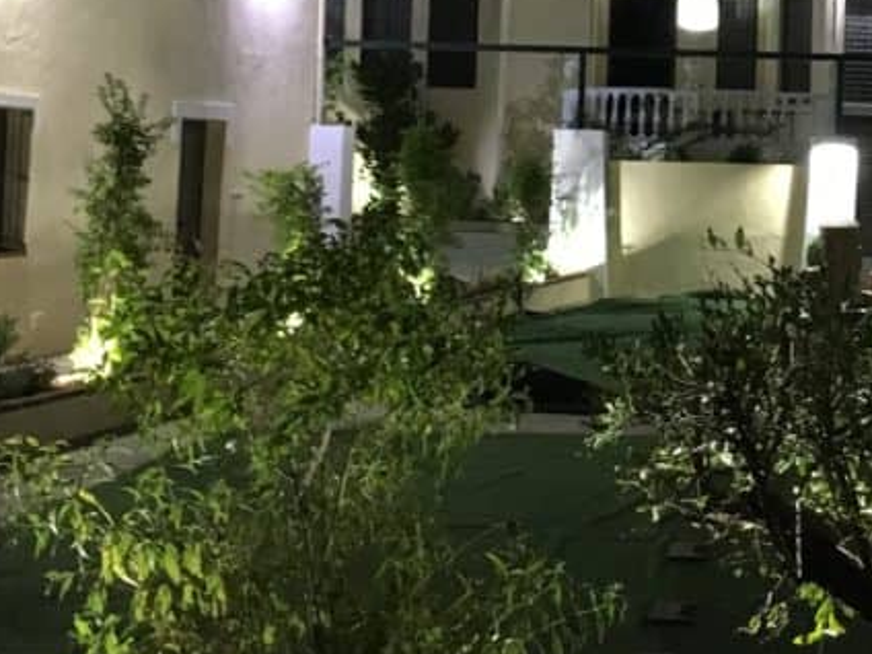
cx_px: 864
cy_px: 33
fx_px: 2015
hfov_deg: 23.4
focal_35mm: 80
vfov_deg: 18.1
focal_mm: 4.15
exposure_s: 1/17
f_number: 2.2
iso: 200
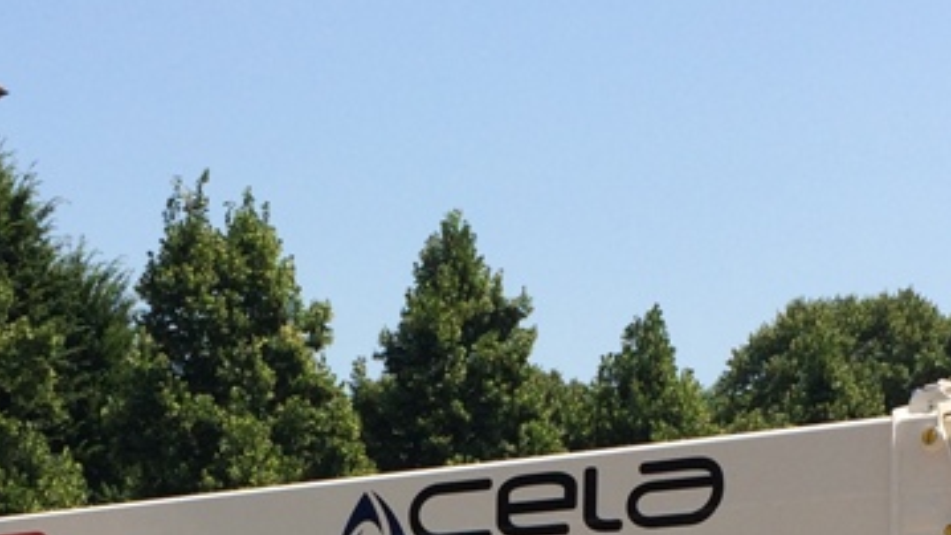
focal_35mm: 90
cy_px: 863
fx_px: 2270
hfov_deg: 23.6
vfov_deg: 12.6
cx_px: 379
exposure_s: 1/1866
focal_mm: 4.15
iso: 32
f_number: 2.2
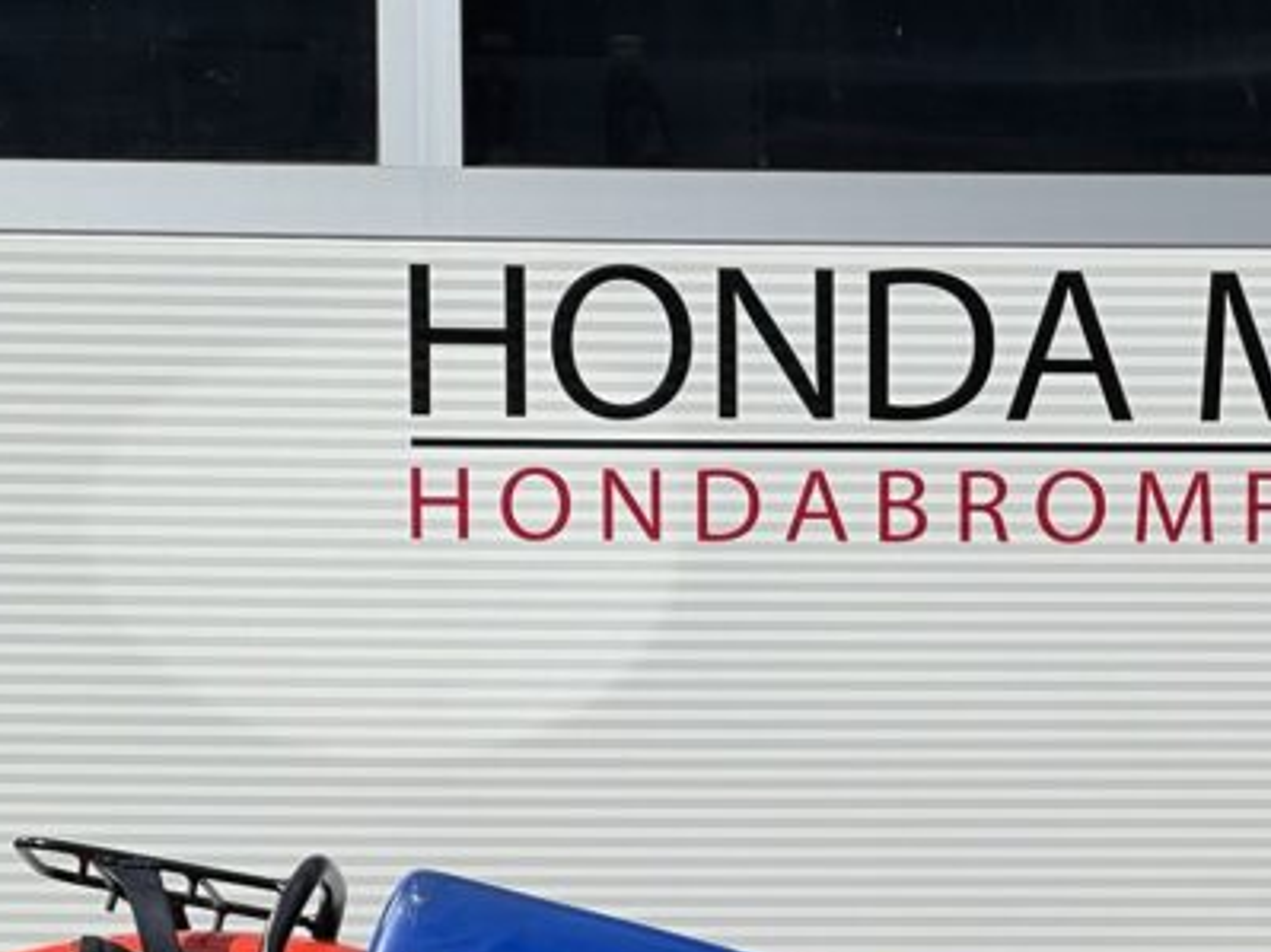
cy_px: 1258
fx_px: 7561
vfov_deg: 7.1
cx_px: 1403
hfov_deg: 9.5
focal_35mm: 206
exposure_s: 1/1155
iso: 32
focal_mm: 9
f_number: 2.8
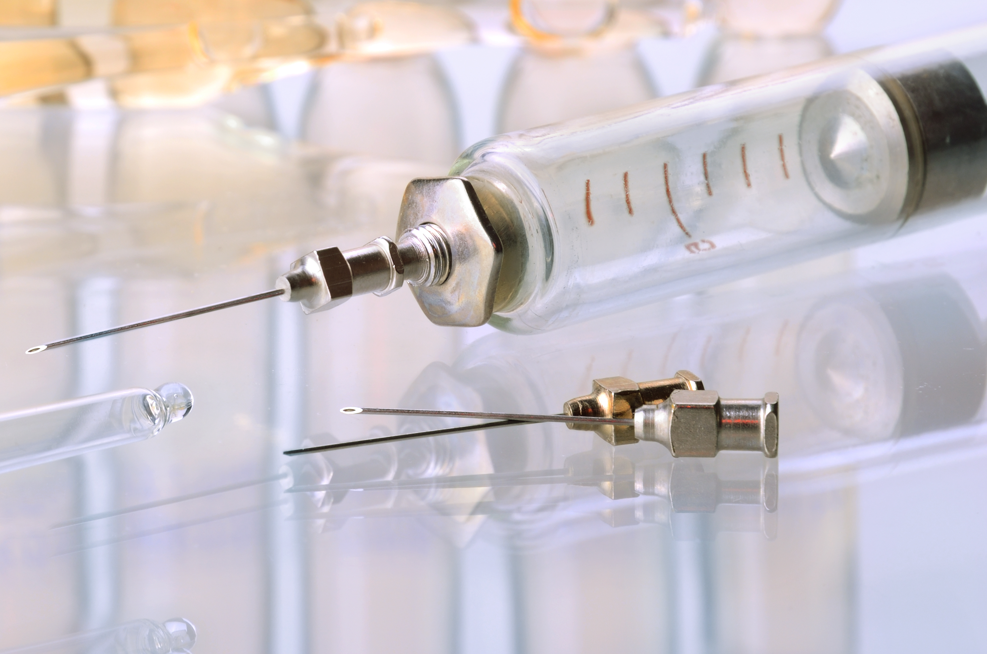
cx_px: 279
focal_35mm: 189
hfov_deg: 10.9
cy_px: 252
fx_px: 5164
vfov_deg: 7.2
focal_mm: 85
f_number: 11
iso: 100
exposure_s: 1/200
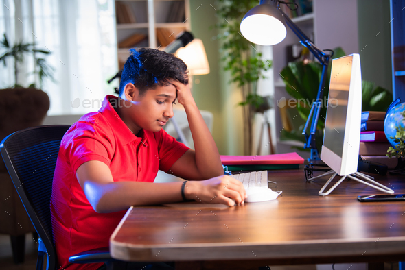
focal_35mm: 78
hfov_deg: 26.0
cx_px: 202
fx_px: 878
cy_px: 135
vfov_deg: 17.5
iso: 250
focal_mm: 78
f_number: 3.5
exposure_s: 1/125
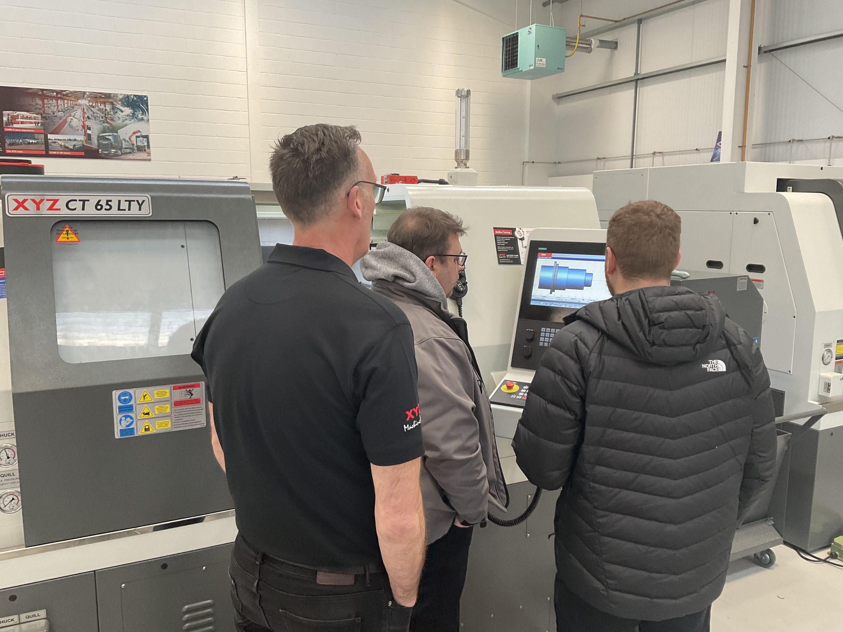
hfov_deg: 61.7
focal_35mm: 29
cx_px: 422
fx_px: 706
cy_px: 316
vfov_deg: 48.2
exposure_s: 1/50
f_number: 1.8
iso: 64
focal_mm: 3
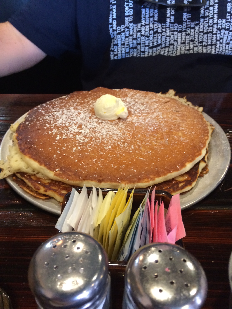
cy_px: 154
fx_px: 259
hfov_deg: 48.2
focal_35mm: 29
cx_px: 116
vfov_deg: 61.7
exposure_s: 1/30
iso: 250
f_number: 2.2
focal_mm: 4.15
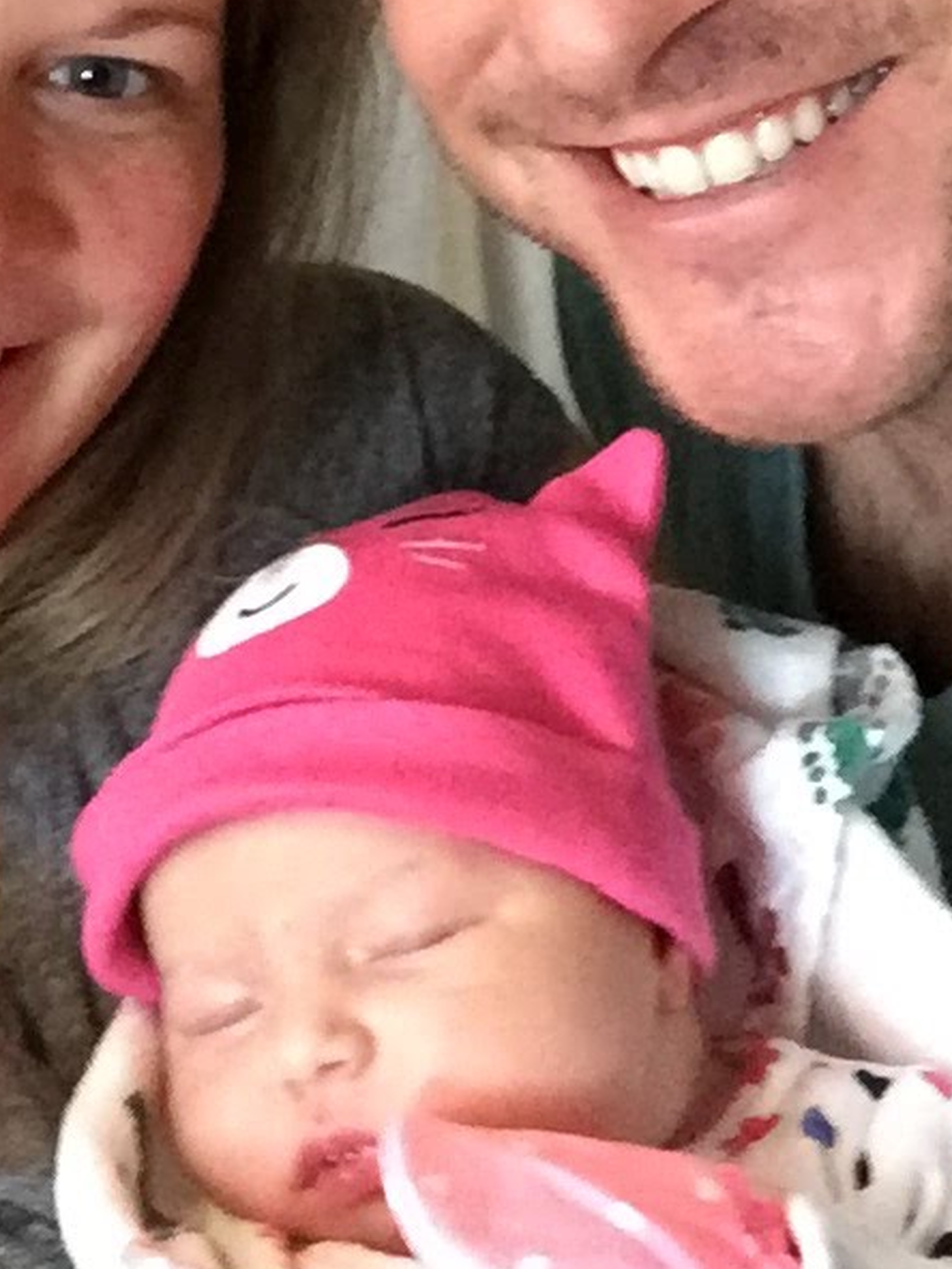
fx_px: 2457
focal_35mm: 67
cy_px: 92
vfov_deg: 27.7
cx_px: 317
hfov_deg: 21.8
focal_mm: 2.65
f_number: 2.2
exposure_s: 1/15
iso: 500
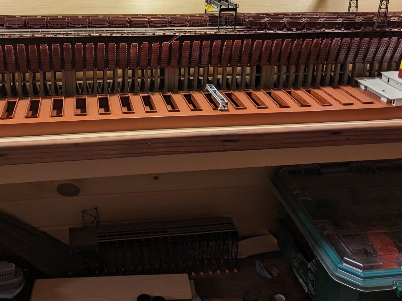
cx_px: 151
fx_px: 464
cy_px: 56
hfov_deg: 46.4
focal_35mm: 40
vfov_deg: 34.7
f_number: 1.85
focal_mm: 6.81
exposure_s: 1/40
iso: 91
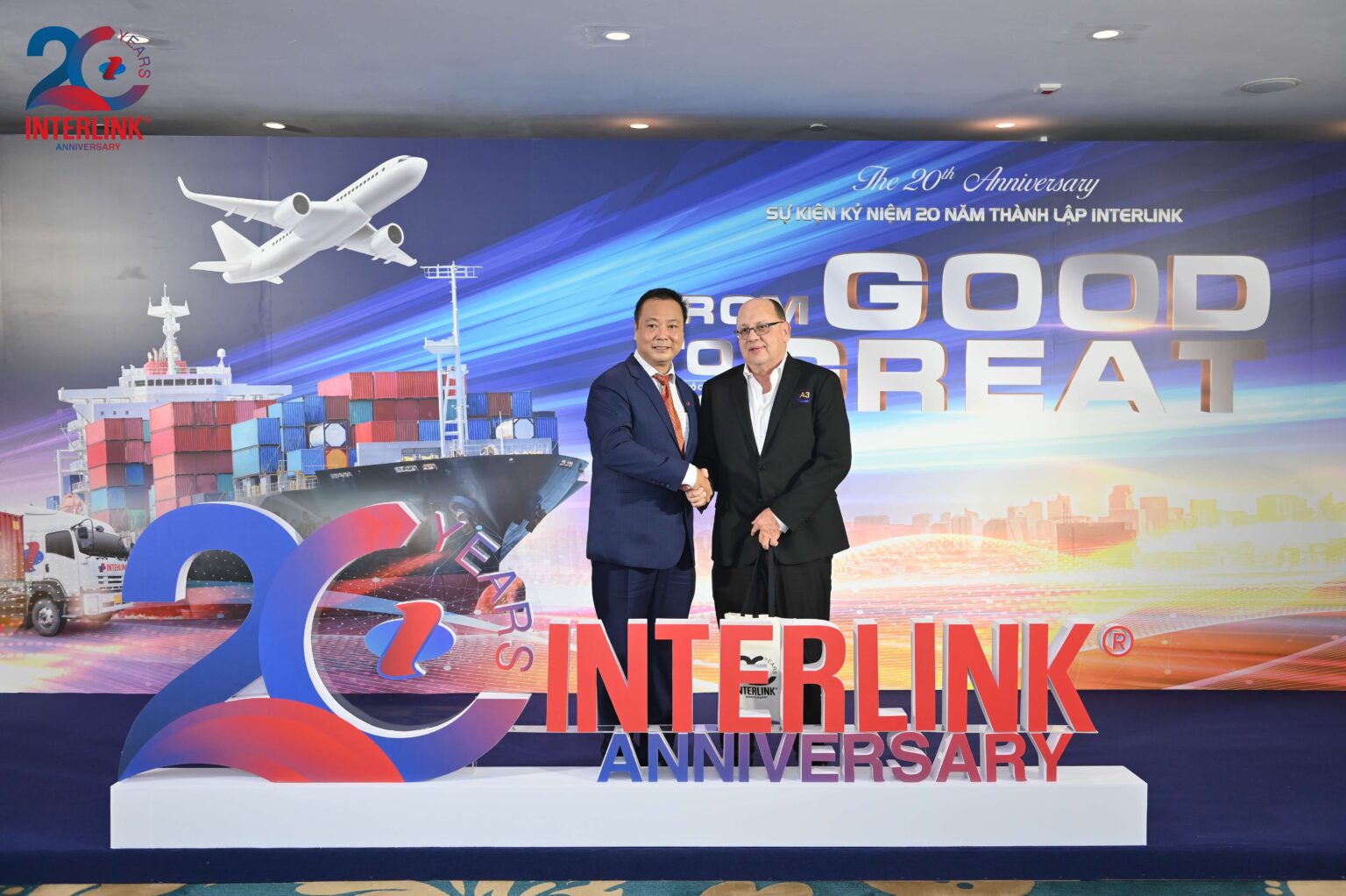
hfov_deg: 58.7
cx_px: 673
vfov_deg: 41.1
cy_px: 448
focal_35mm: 32
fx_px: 1196
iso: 800
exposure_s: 1/200
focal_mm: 32
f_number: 4.5
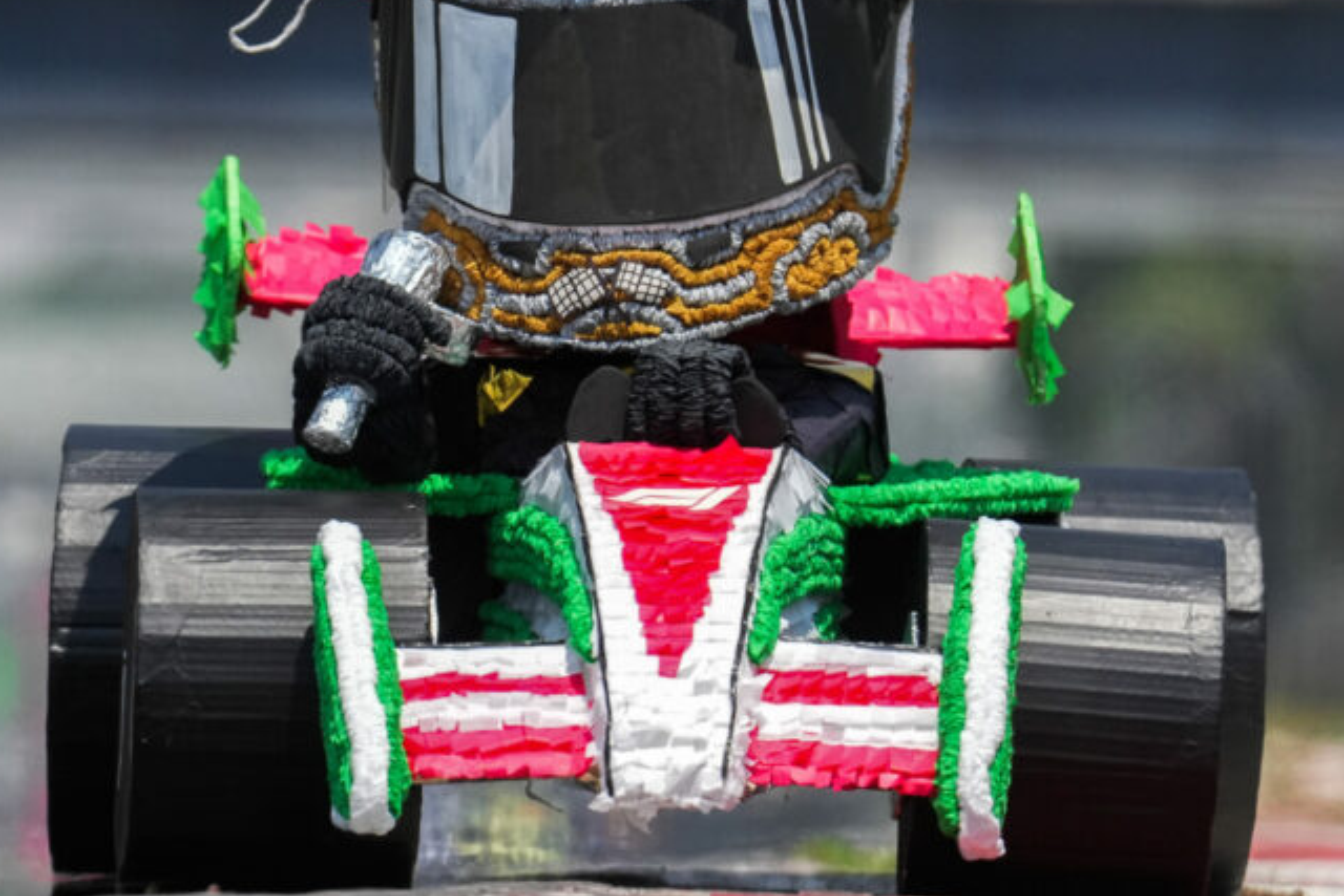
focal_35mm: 727
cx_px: 710
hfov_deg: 2.8
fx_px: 27146
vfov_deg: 1.9
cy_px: 176
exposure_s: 1/8000
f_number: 7.1
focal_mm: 388
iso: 2500
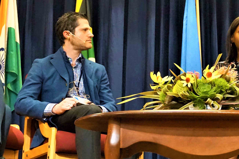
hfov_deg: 17.9
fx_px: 757
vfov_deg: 11.9
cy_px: 11
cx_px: 169
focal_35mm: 114
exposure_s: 1/60
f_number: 5
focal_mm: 32
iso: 3200
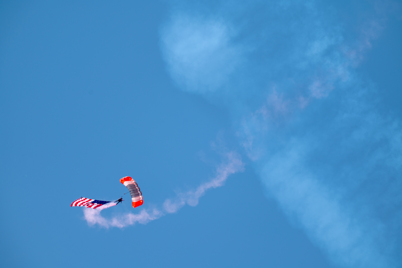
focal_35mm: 400
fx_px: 4464
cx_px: 201
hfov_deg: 5.2
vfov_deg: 3.4
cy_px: 134
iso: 100
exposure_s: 1/1600
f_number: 5.6
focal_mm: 400
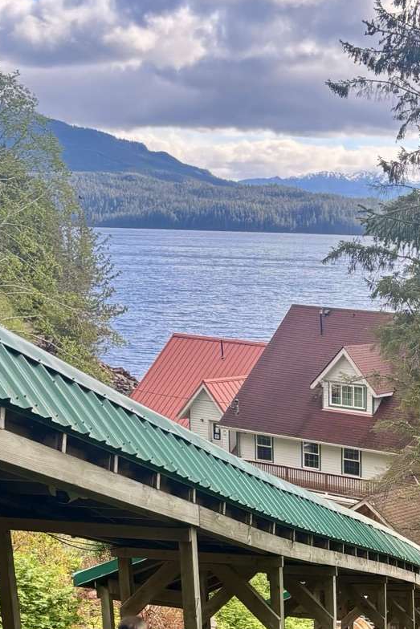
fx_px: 1207
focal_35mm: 69
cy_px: 567
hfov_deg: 19.1
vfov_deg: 28.1
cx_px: 442
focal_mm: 5.96
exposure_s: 1/458
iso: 50
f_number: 1.6
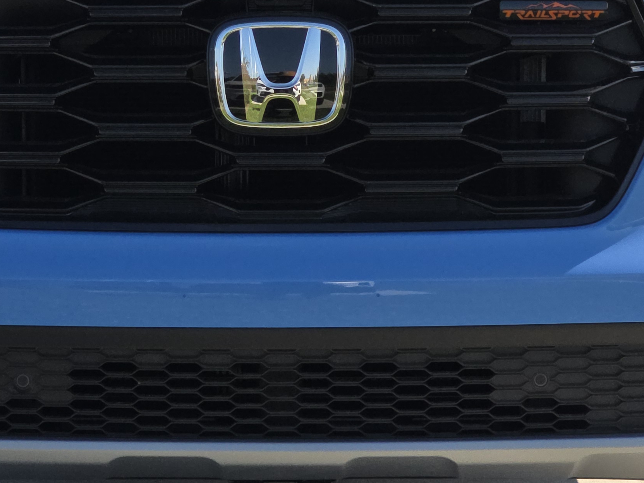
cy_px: 144
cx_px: 243
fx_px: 3088
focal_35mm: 166
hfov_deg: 11.9
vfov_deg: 8.9
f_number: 2.4
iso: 50
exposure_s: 1/1343
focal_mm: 7.9
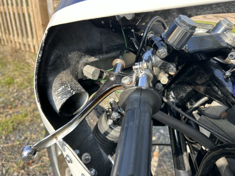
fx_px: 177
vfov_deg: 53.1
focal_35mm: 26
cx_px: 118
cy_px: 88
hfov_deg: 67.3
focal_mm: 5.7
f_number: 1.5
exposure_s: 1/827
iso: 50
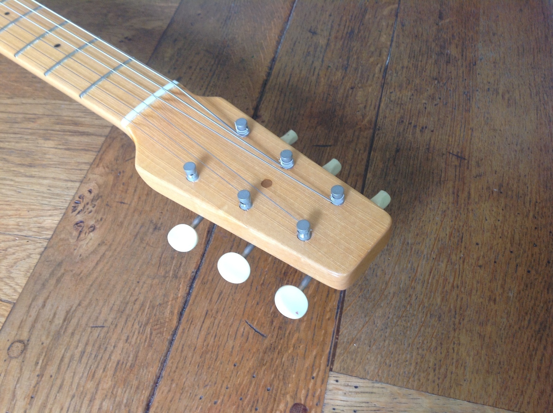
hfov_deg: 52.7
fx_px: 558
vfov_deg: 40.6
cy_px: 206
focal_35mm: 35
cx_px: 276
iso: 50
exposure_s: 1/17
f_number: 2.4
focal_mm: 4.28
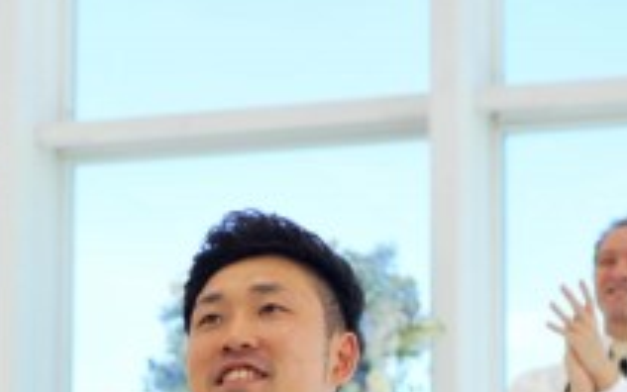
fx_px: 2974
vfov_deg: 7.4
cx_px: -108
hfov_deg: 11.8
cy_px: 549
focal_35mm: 174
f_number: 2.8
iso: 200
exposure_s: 1/800
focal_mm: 50
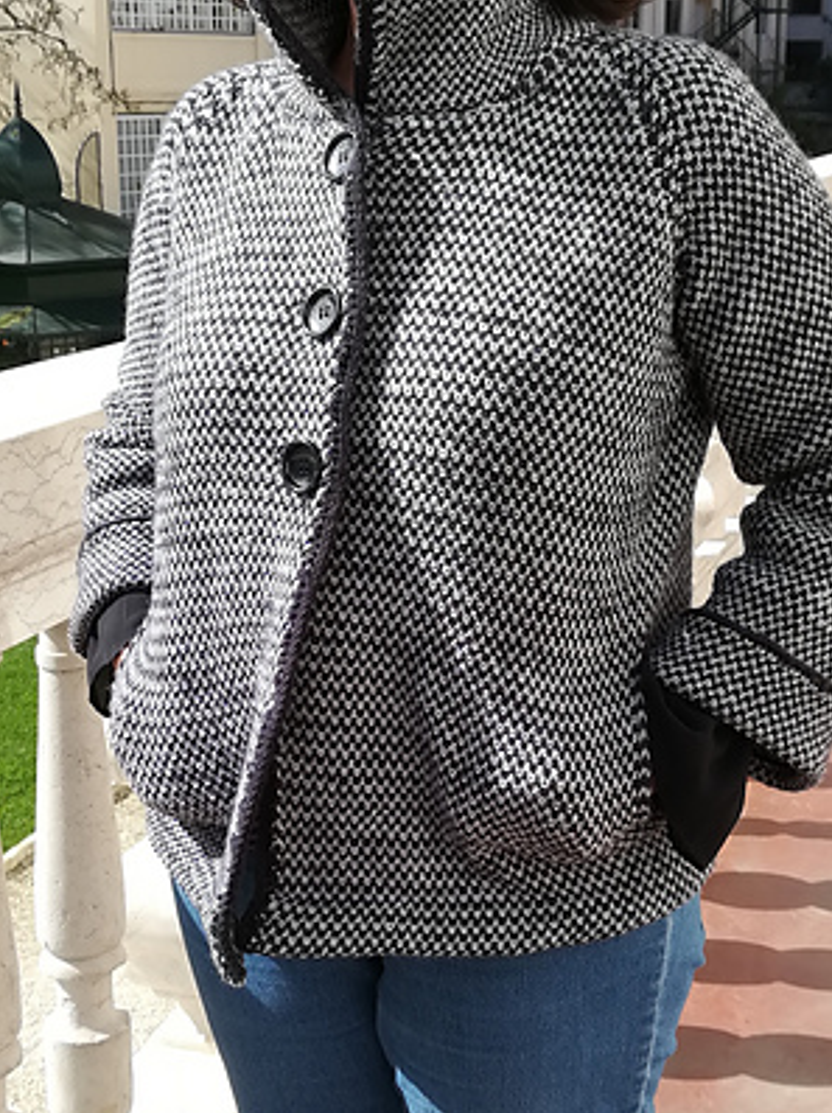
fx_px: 1862
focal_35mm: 58
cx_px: 472
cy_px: 555
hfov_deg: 25.2
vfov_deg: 33.3
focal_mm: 3.83
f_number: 2.2
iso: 50
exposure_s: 1/633
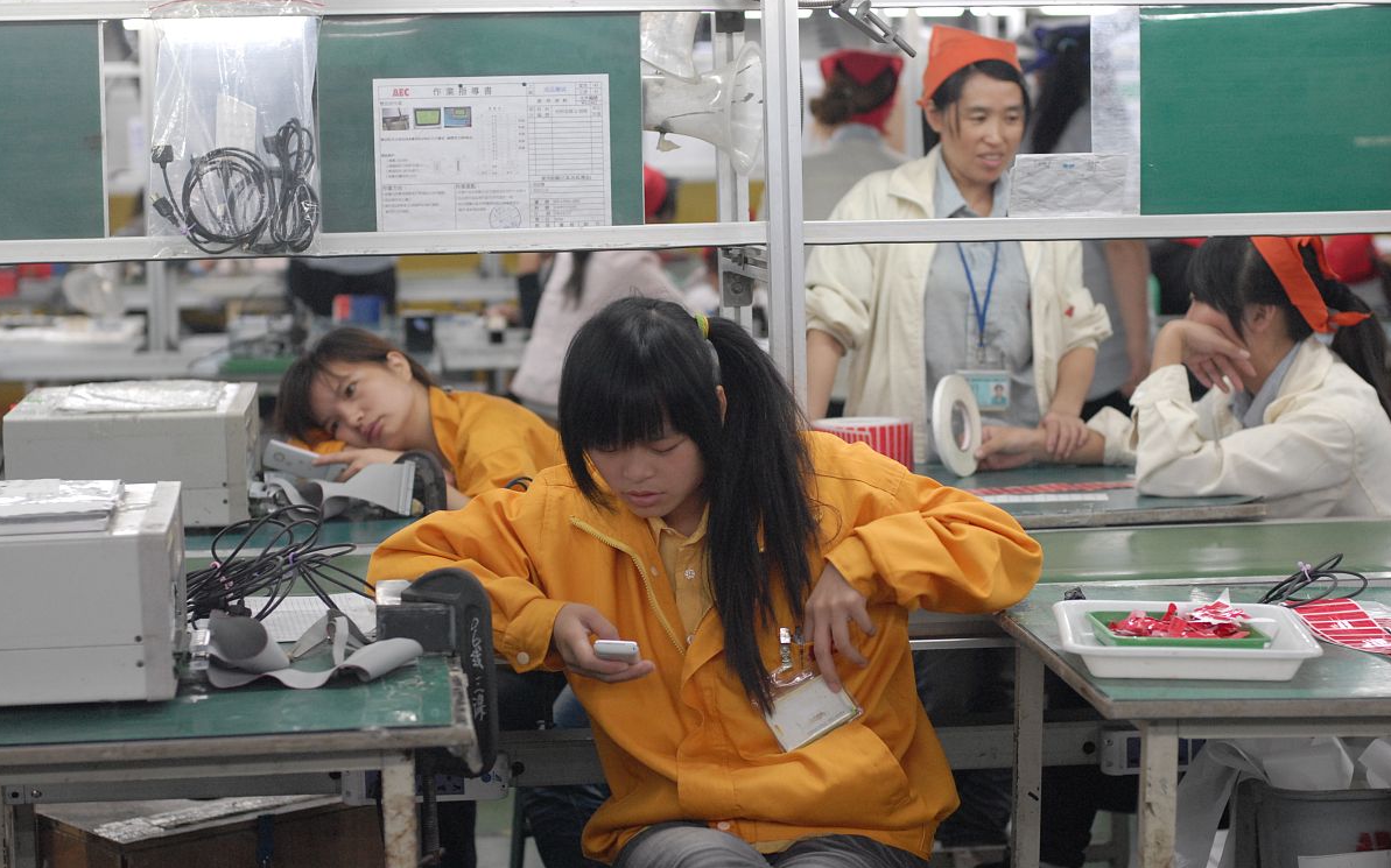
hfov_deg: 26.8
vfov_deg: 16.9
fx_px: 2918
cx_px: 694
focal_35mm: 77
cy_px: 461
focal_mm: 50
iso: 800
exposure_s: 1/125
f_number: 2.5
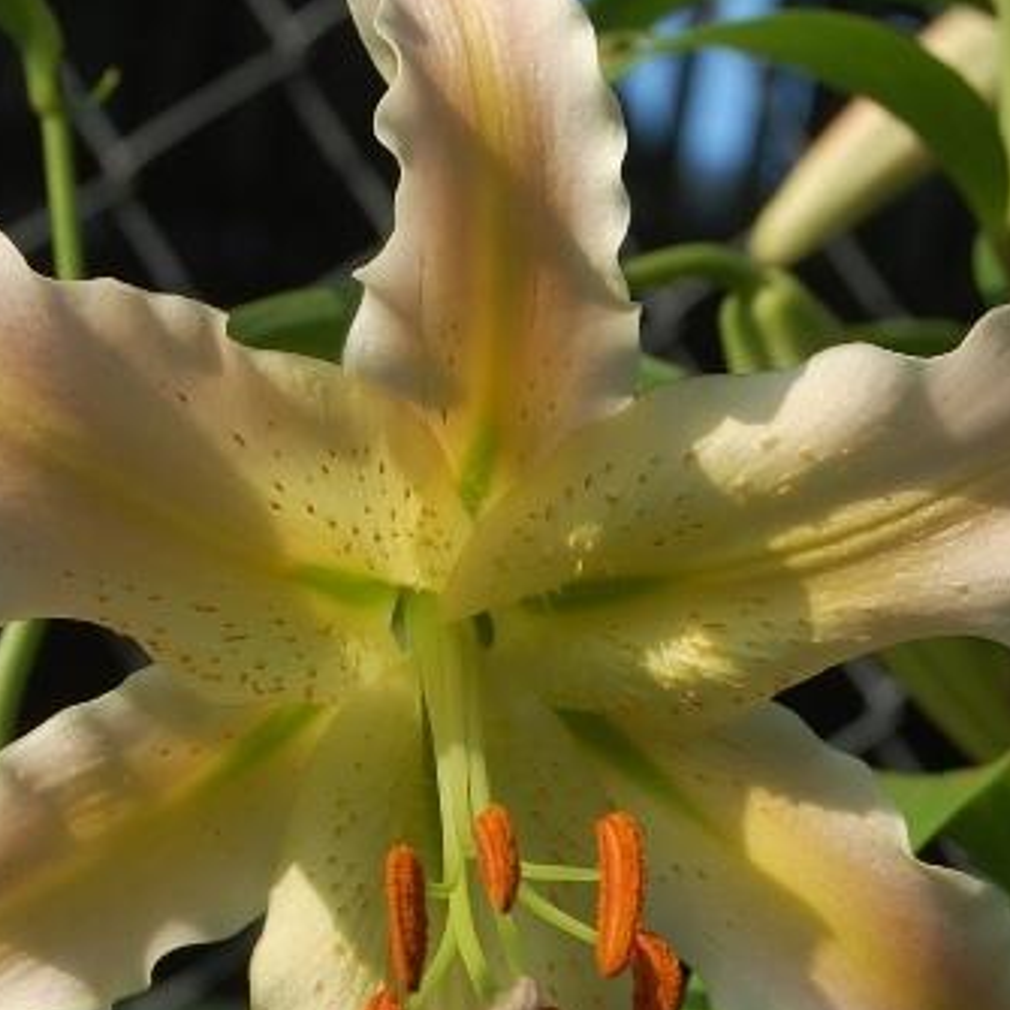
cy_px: 642
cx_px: 440
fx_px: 5018
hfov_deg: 11.5
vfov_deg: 11.5
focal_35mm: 152
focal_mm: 50
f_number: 8
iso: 200
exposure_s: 1/250
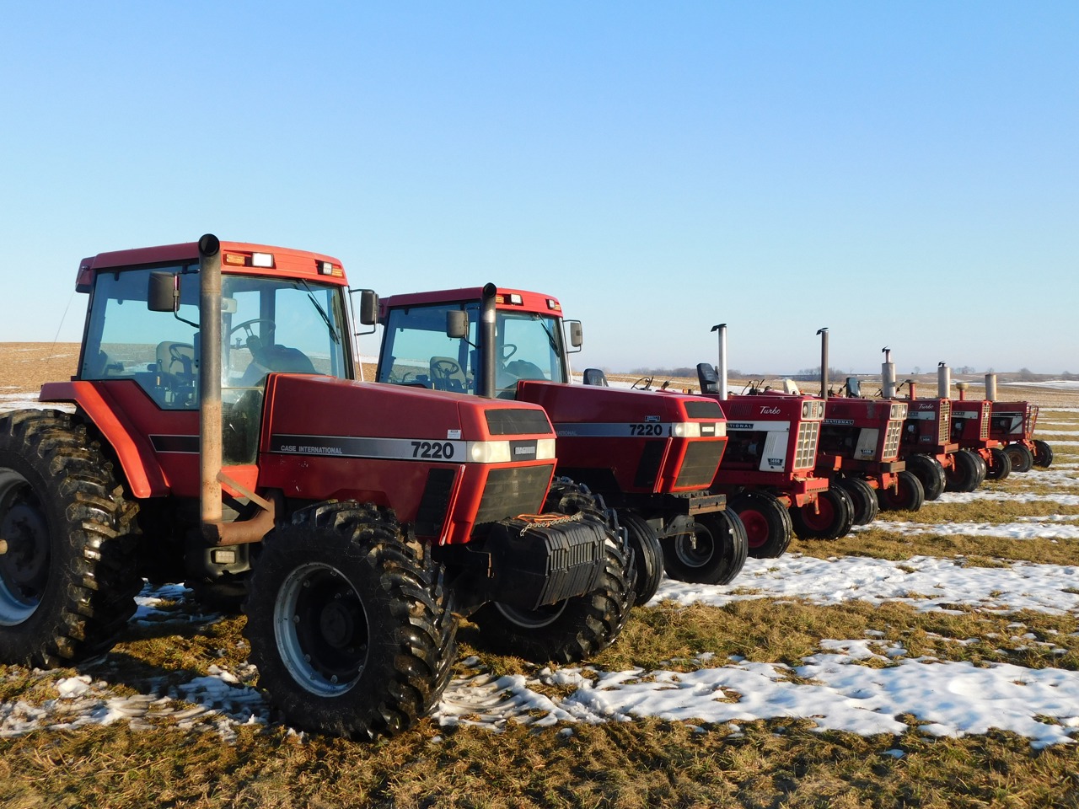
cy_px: 404
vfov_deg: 39.7
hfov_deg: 51.4
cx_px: 540
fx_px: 1122
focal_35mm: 36
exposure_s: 1/640
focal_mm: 6.3
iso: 125
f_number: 3.5
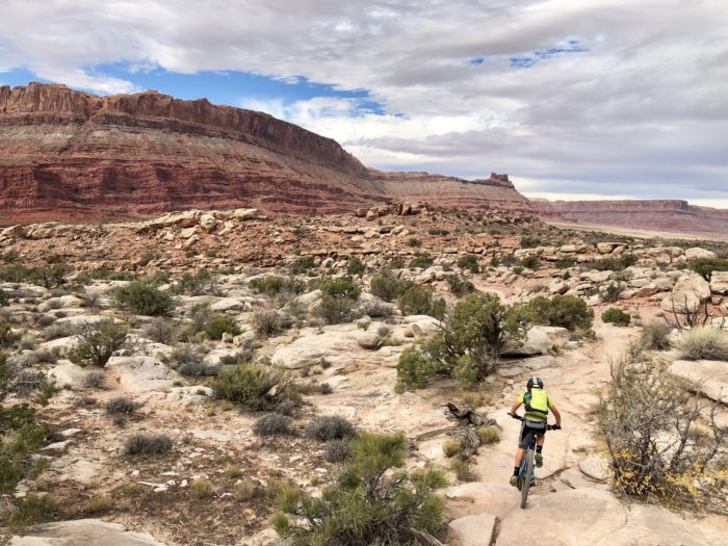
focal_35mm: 29
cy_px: 273
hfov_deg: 61.7
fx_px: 610
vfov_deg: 48.2
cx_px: 364
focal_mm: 3.99
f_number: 1.8
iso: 20
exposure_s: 1/1412
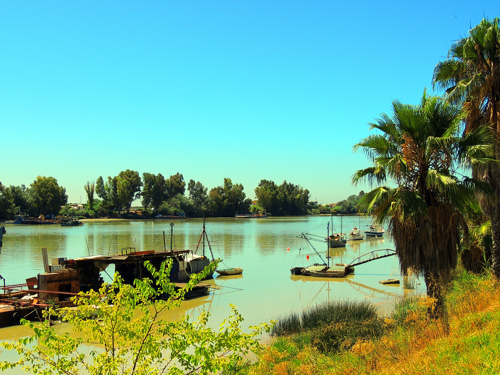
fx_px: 722
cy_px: 188
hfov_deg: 38.2
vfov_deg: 29.1
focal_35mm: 50
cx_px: 250
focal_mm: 8.9
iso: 100
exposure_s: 1/1600
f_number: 4
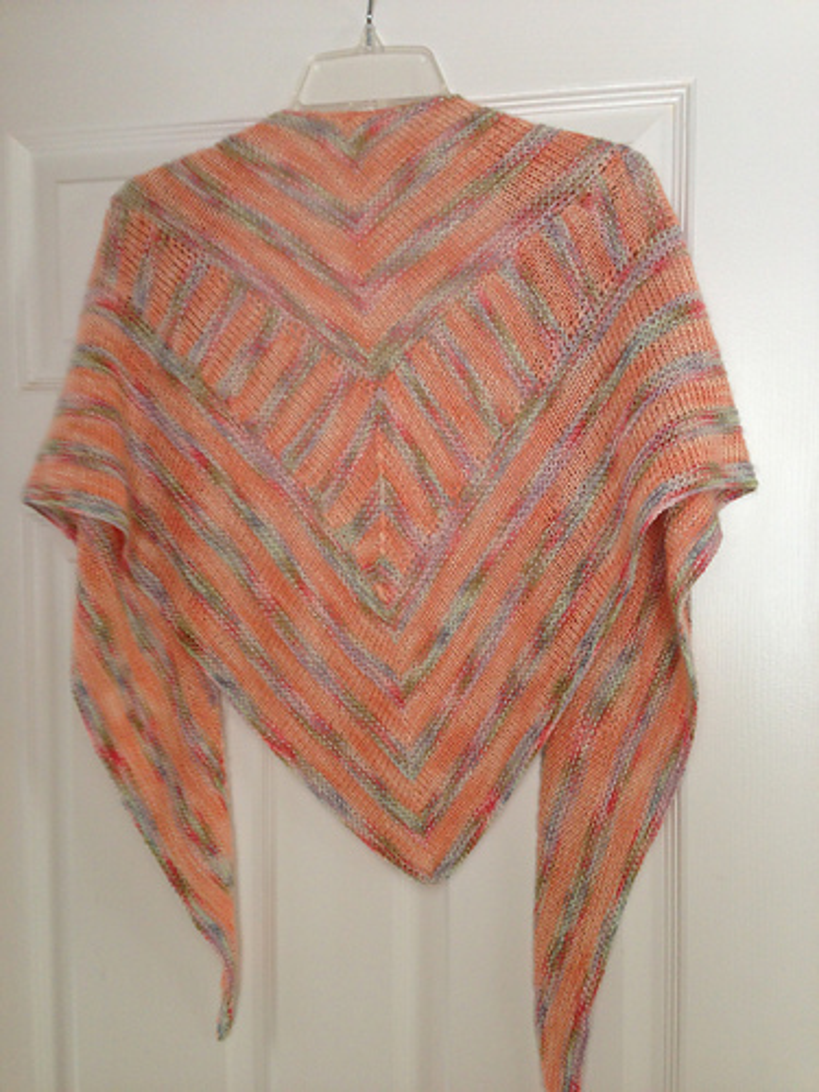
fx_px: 1041
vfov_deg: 55.4
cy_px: 546
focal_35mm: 33
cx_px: 410
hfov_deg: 42.9
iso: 80
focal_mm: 4.13
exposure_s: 1/20
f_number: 2.4
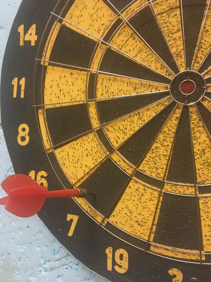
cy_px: 141
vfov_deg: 61.7
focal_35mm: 29
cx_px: 106
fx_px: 236
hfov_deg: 48.2
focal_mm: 4.15
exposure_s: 1/17
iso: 200
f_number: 2.2
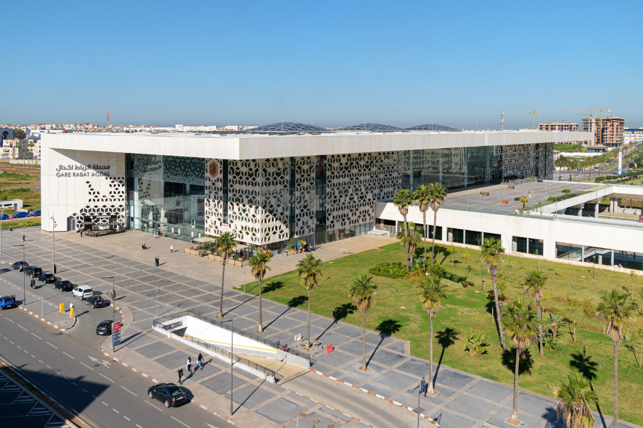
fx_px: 536
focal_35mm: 30
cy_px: 214
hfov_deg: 61.9
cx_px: 322
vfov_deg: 43.6
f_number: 8
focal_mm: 20
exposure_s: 1/320
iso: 100
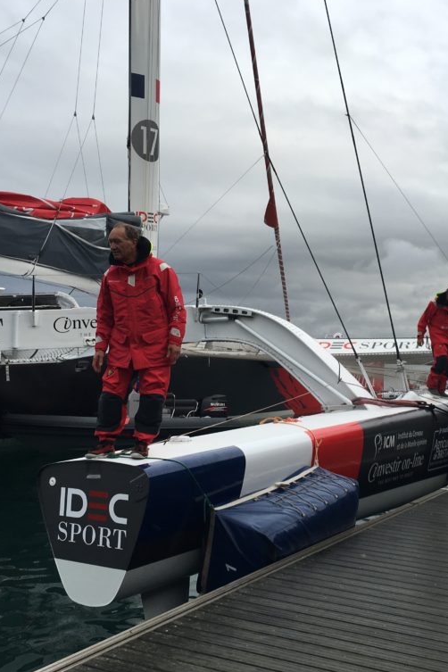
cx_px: 325
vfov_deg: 47.4
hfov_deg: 32.1
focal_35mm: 41
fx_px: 765
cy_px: 331
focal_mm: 4.15
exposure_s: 1/725
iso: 25
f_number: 2.2
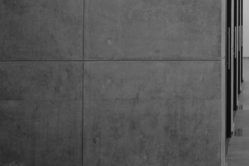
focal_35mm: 86
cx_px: 265
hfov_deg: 22.5
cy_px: 2
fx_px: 595
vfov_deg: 15.6
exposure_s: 1/15
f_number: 14
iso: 1250
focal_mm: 35
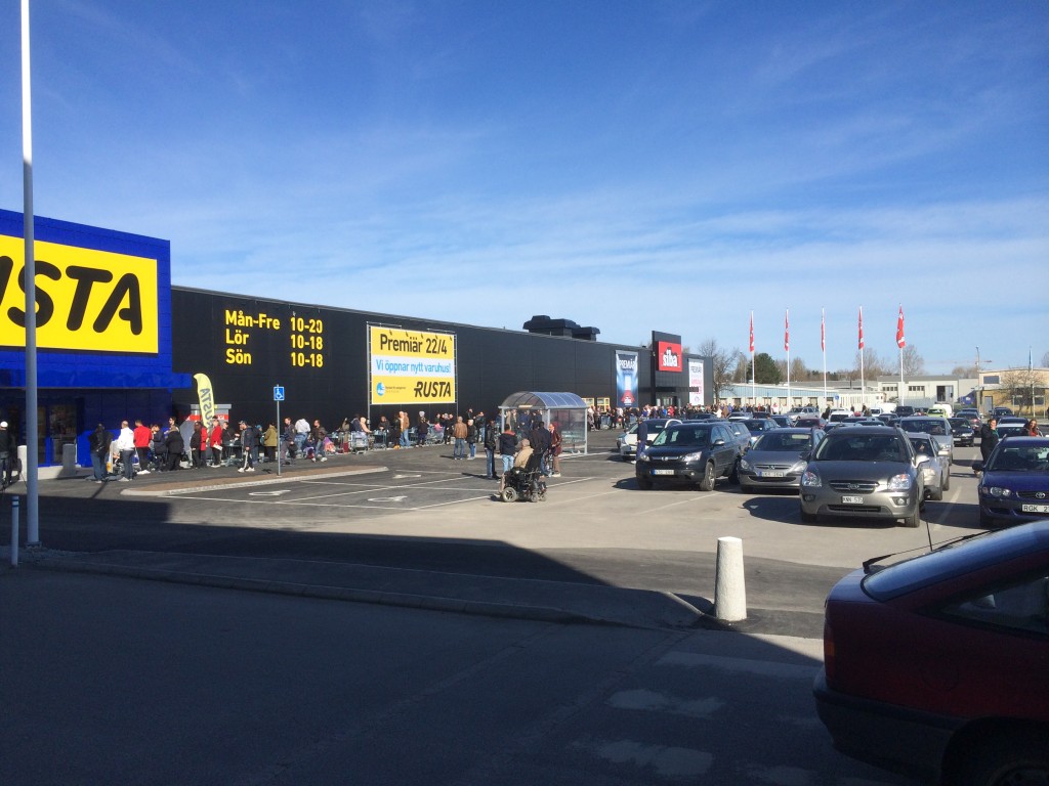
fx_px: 909
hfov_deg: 60.0
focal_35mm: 30
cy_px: 393
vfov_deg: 46.8
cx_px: 524
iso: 40
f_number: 2.2
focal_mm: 4.12
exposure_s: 1/2415
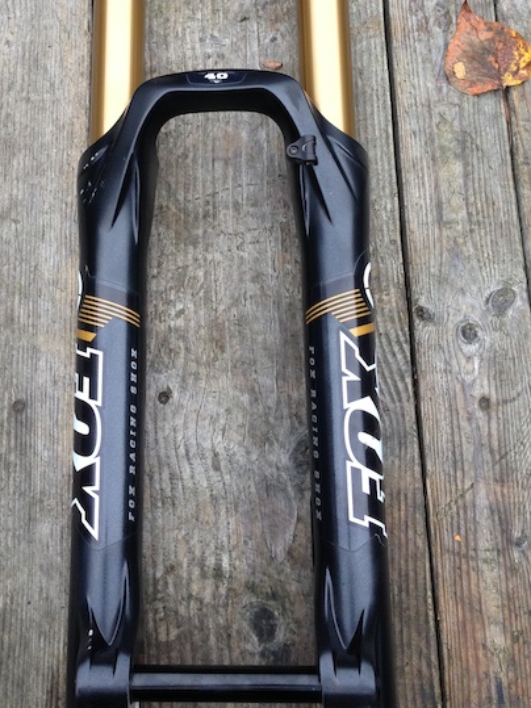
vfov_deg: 38.2
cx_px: 210
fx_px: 1003
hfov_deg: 29.6
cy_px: 206
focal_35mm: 49
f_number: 2.4
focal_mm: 4.12
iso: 100
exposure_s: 1/120
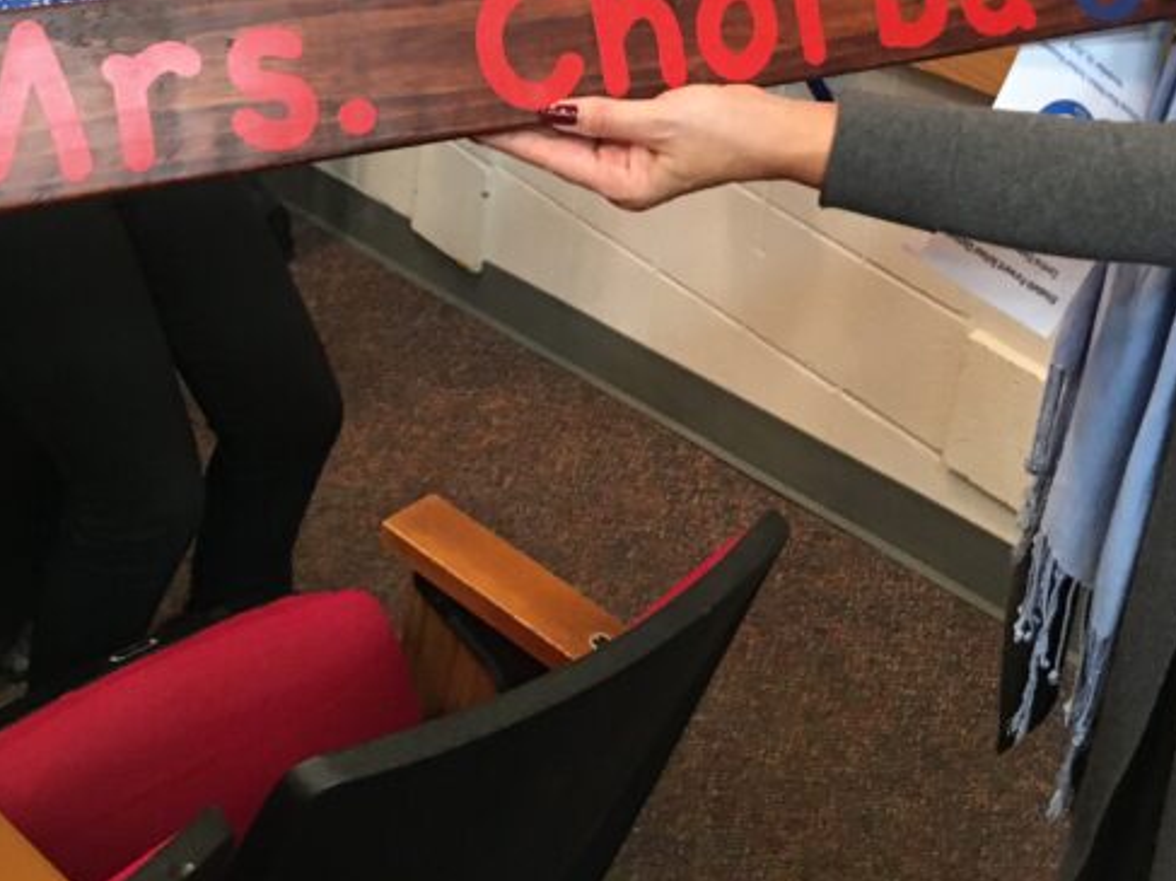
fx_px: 2072
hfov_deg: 31.4
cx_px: 804
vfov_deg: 22.9
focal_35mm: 61
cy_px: -41
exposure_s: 1/15
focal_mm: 4.15
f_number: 2.2
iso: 200
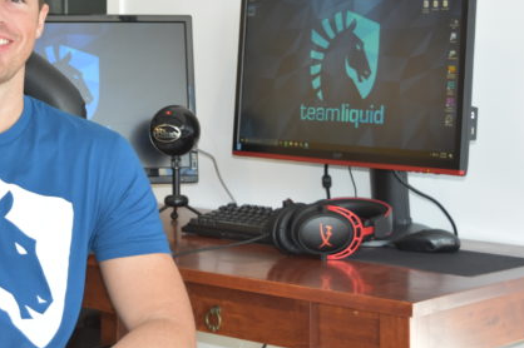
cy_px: 59
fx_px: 1367
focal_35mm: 94
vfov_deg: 14.4
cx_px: 120
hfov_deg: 21.5
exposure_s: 1/125
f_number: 5.6
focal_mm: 34
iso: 800
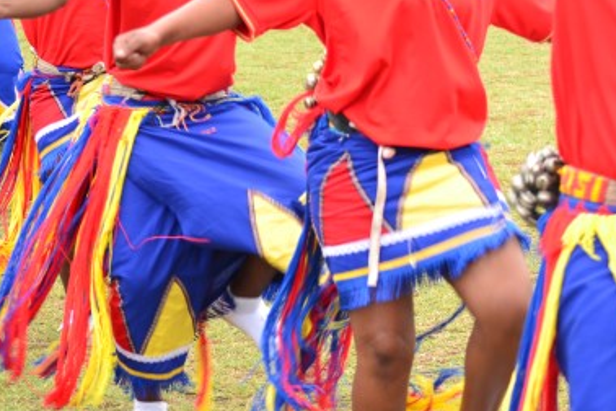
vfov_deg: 8.7
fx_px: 2685
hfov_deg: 13.1
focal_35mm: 157
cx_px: 337
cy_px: 88
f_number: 4
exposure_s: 1/60
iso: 200
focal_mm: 55
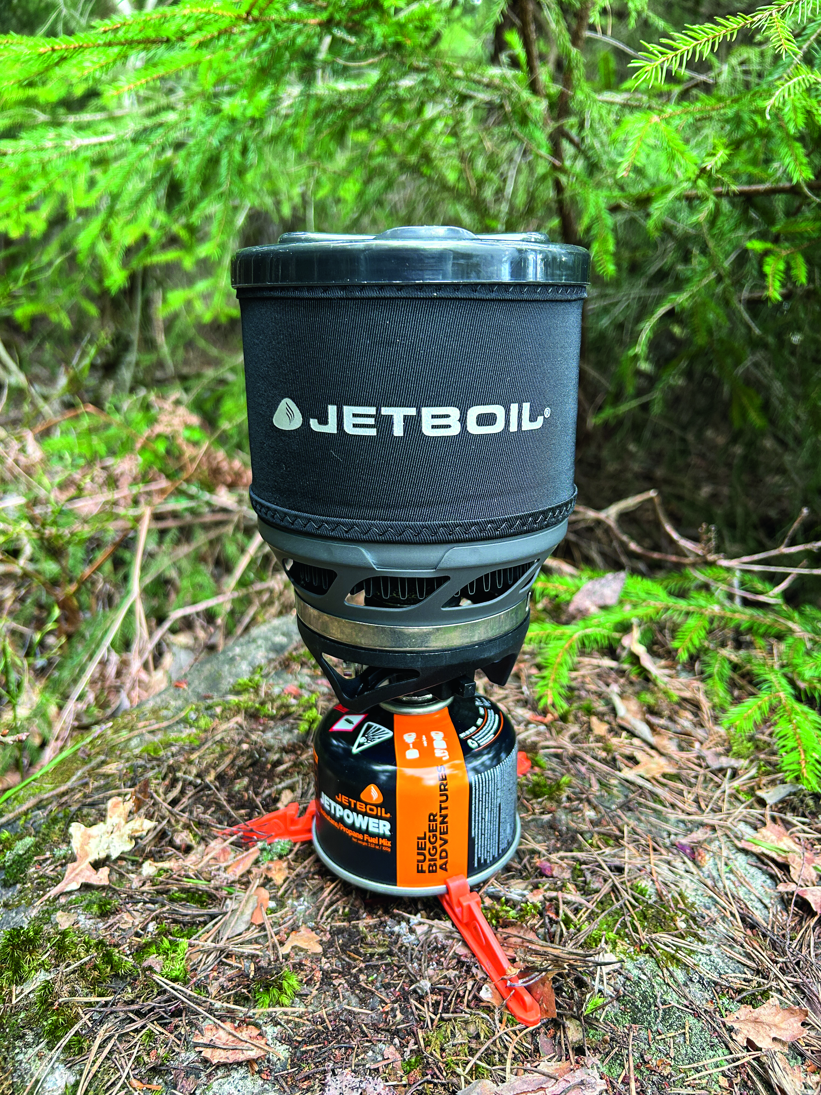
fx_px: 822
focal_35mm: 26
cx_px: 410
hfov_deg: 53.1
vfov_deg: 67.3
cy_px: 548
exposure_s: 1/90
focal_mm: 5.7
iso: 125
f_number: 1.5
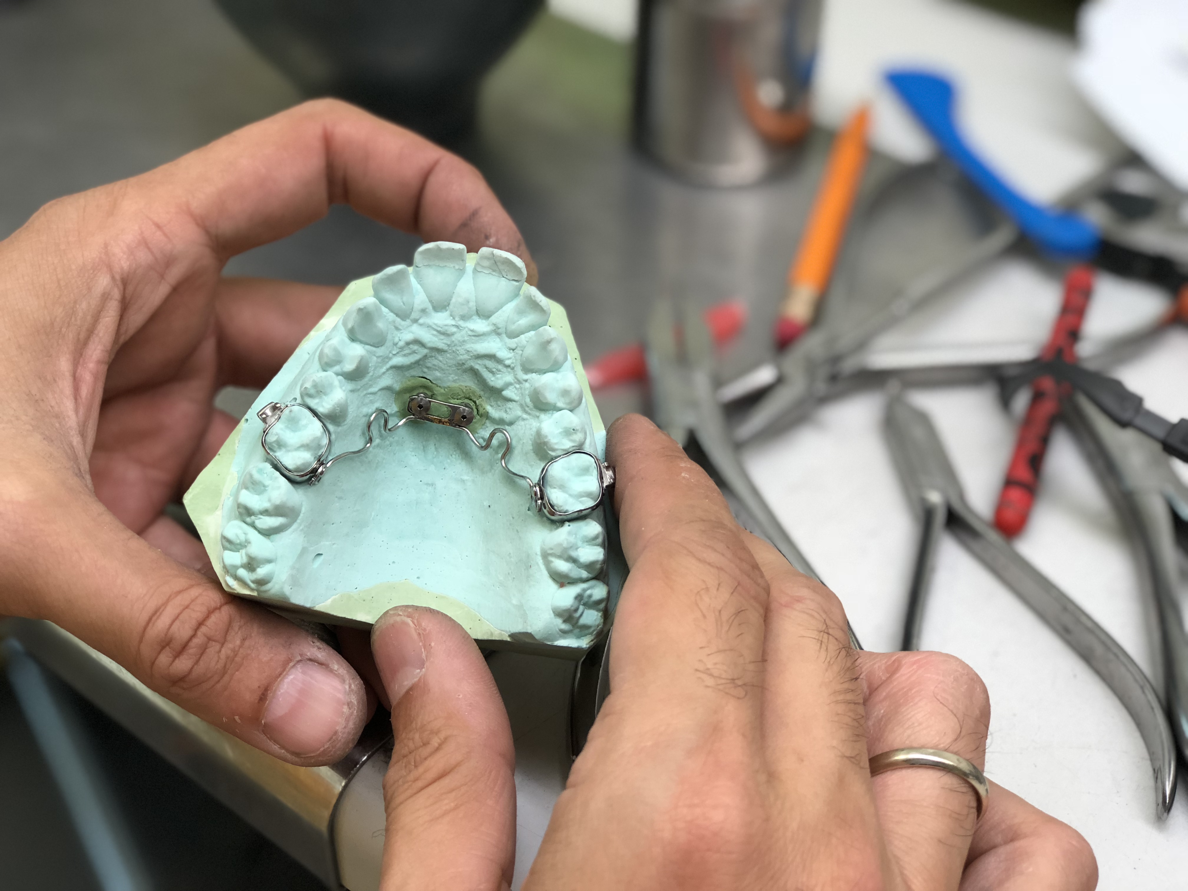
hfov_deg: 33.8
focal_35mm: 57
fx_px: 1956
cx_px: 594
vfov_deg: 25.7
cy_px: 446
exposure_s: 1/100
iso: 125
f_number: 2.8
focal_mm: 6.6
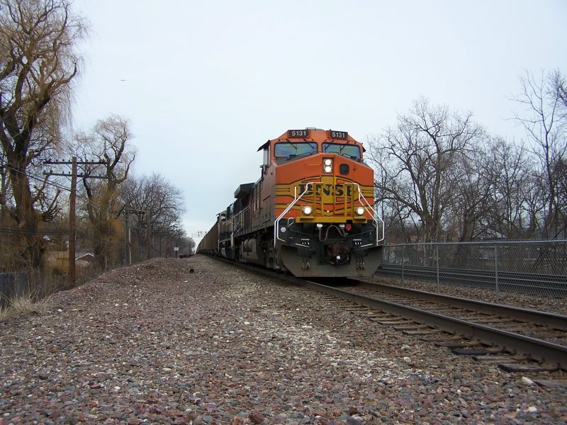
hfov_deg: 49.0
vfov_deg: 37.7
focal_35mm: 38
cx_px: 284
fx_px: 622
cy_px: 212
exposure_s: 1/500
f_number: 2.8
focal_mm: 6.3
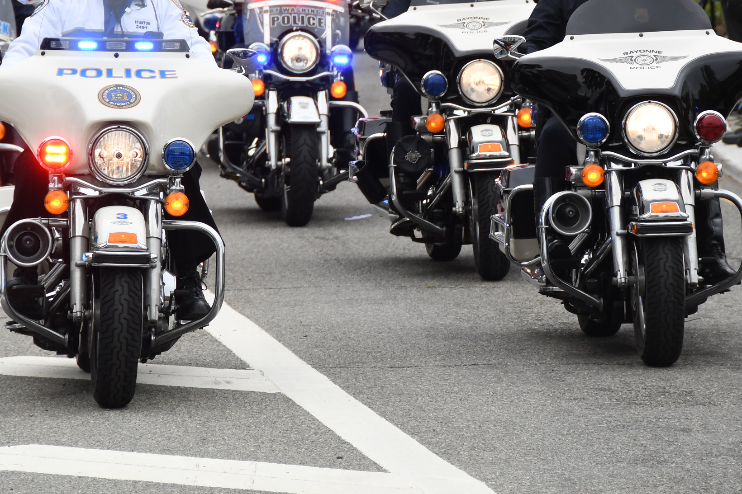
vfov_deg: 4.0
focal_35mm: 343
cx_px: 390
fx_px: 7068
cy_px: 79
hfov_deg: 6.0
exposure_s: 1/800
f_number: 5.6
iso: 400
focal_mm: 135
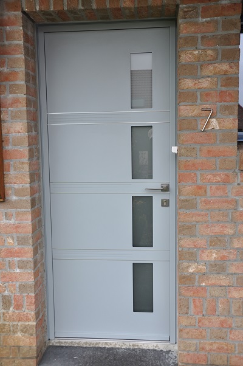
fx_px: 381
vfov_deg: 51.3
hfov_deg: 35.4
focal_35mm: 38
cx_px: 122
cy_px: 183
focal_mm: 25
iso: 200
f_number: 6.3
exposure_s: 1/25
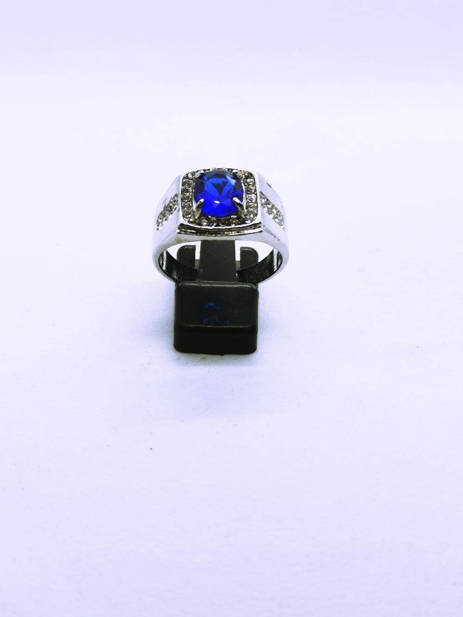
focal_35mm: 53
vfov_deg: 36.2
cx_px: 232
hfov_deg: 27.5
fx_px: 945
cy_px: 308
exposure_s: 1/330
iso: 50
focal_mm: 5.58
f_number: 1.8
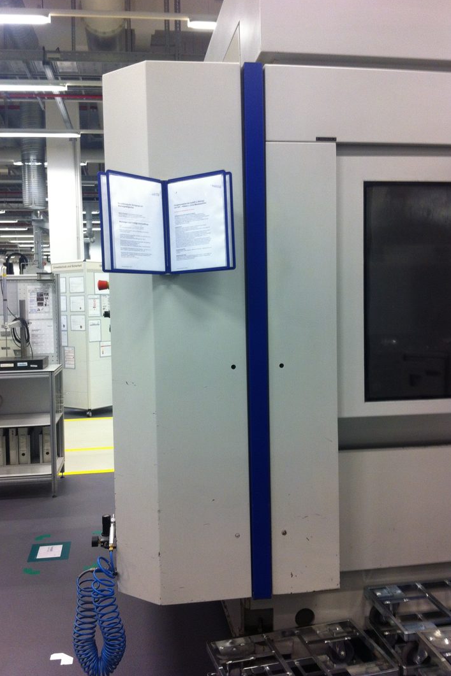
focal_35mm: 37
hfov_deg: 35.9
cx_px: 226
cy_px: 337
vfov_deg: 51.9
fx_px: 695
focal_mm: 3.85
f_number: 2.8
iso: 80
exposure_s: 1/17
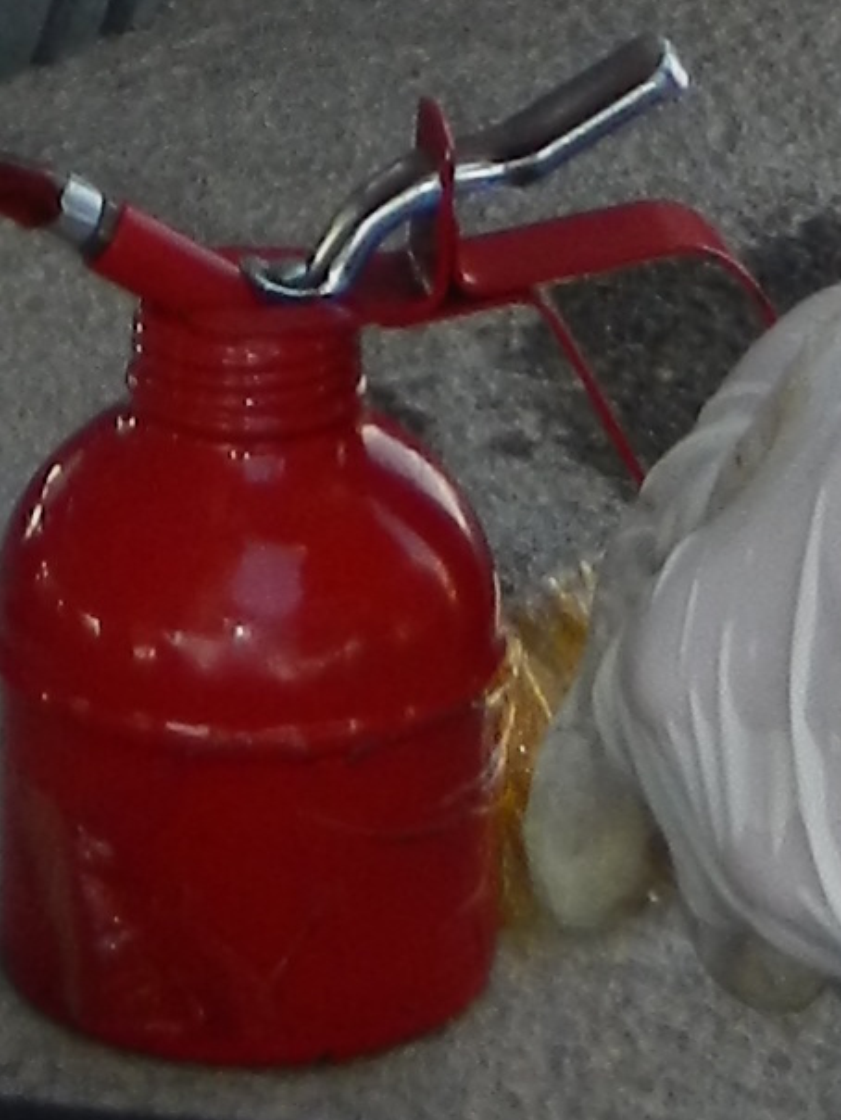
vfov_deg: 4.8
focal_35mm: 381
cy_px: -2955
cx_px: -934
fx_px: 12338
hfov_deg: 3.9
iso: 125
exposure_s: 1/200
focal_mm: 8.9
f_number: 4
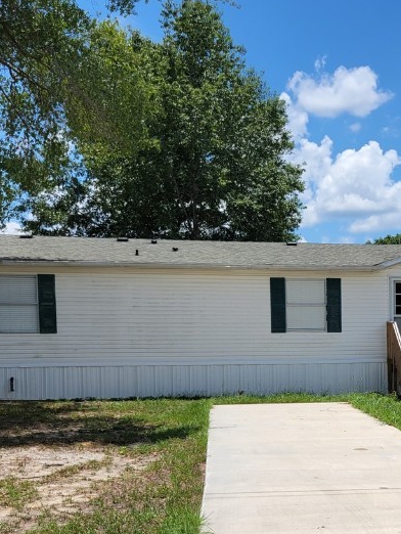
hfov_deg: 27.3
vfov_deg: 36.8
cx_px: 380
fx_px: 787
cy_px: 380
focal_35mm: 51
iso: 40
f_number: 1.8
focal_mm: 5.4
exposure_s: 1/3967
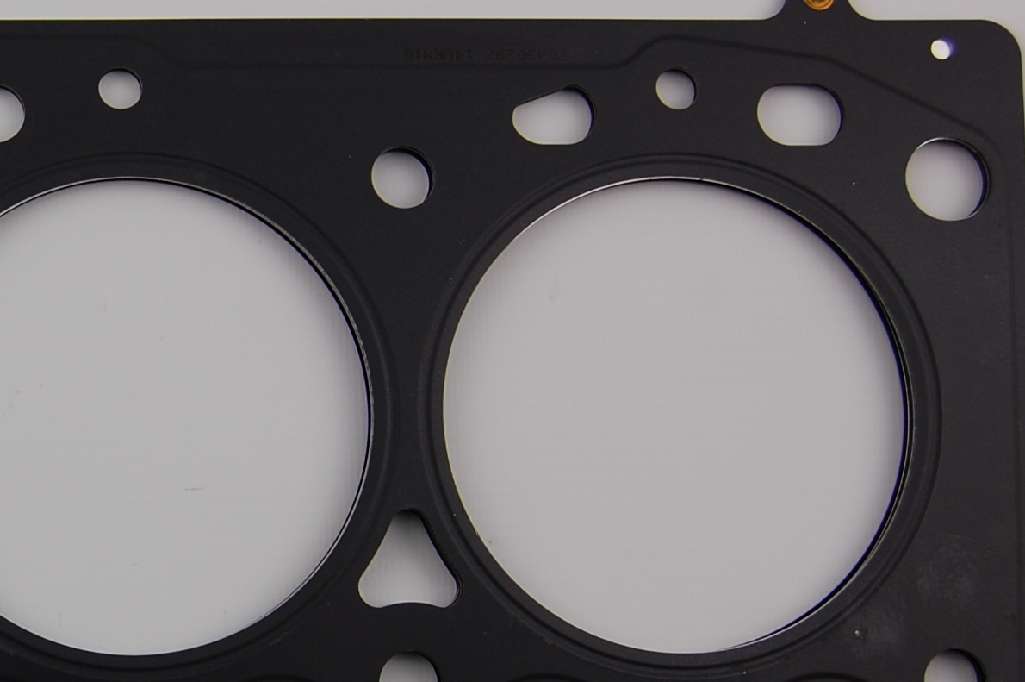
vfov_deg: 14.9
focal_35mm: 91
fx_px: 2588
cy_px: 577
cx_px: -158
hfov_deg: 21.1
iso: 200
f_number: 6.3
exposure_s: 1/125
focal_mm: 24
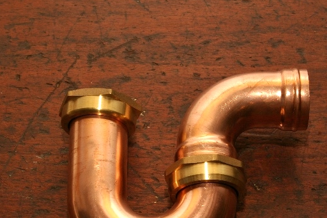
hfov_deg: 22.9
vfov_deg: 15.3
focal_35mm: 89
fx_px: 808
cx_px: 170
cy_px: 167
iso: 200
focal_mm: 38
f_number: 16
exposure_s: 1/45
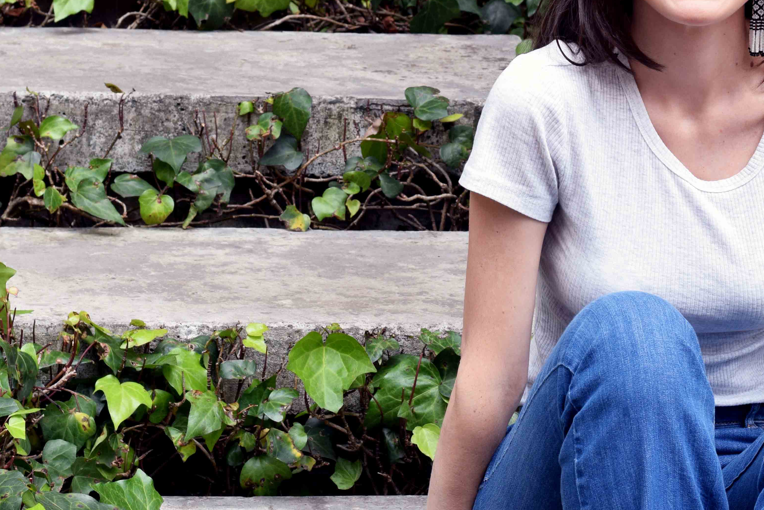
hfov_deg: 14.2
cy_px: 139
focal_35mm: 145
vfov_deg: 9.5
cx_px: 405
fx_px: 3077
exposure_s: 1/250
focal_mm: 50
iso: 360
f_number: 8
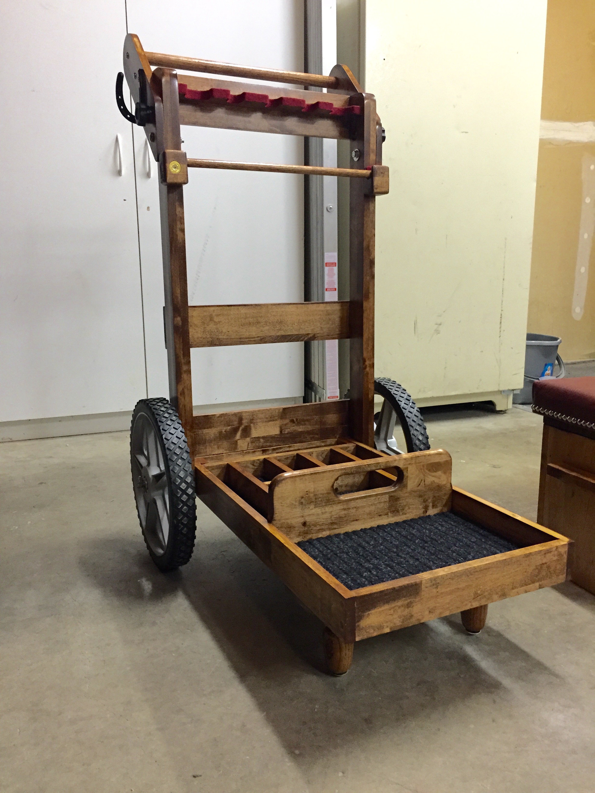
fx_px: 665
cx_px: 298
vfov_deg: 61.7
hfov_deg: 48.2
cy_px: 396
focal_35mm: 29
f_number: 2.2
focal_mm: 4.15
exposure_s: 1/30
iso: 200
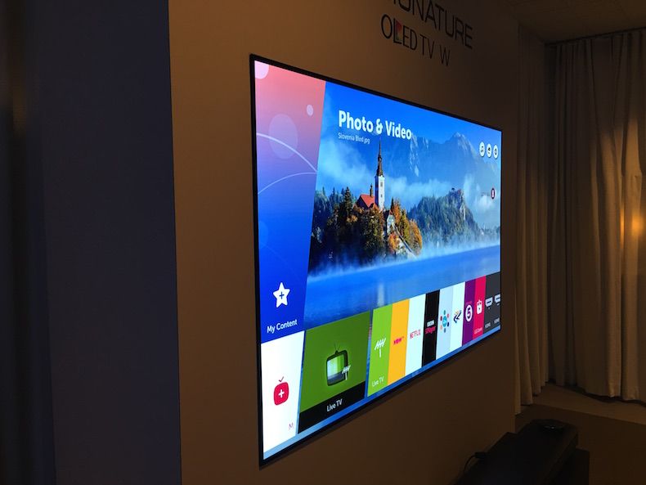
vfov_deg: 48.3
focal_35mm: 29
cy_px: 242
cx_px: 323
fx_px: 541
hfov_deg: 61.6
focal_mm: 4.15
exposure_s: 1/15
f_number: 2.2
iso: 32
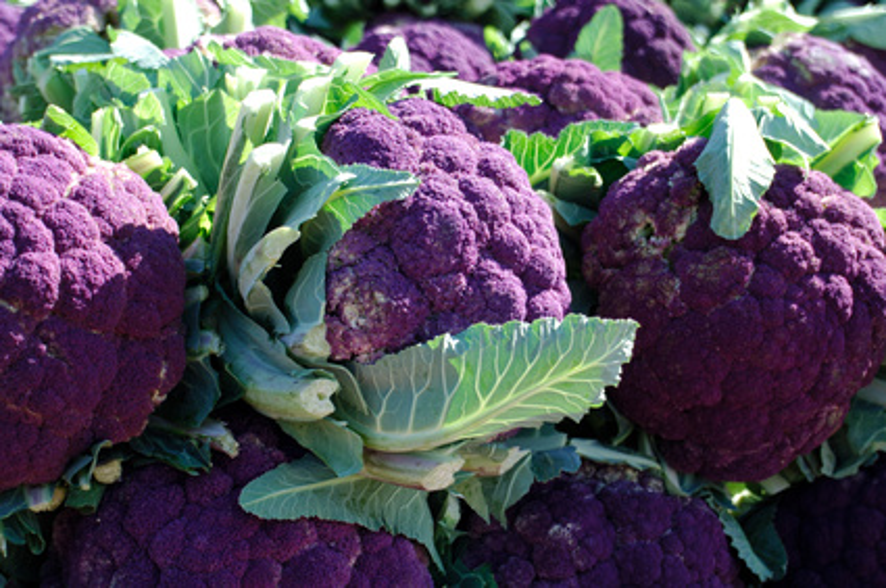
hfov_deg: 37.9
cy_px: 294
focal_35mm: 52
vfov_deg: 25.7
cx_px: 443
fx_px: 1290
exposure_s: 1/200
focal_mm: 35
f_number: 4
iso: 100
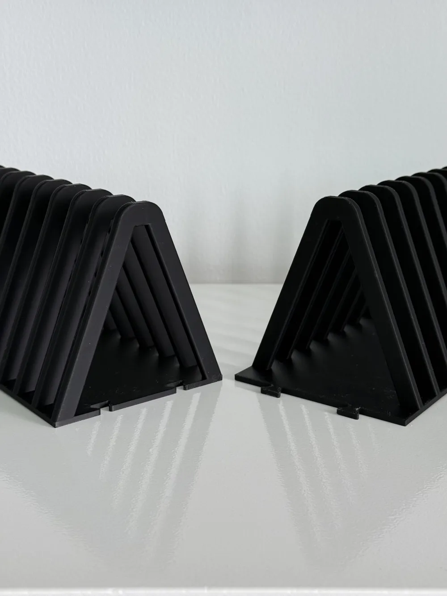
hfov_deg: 30.3
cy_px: 298
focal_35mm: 48
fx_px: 826
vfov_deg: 39.7
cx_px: 224
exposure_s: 1/223
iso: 80
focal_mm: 6.76
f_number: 1.78
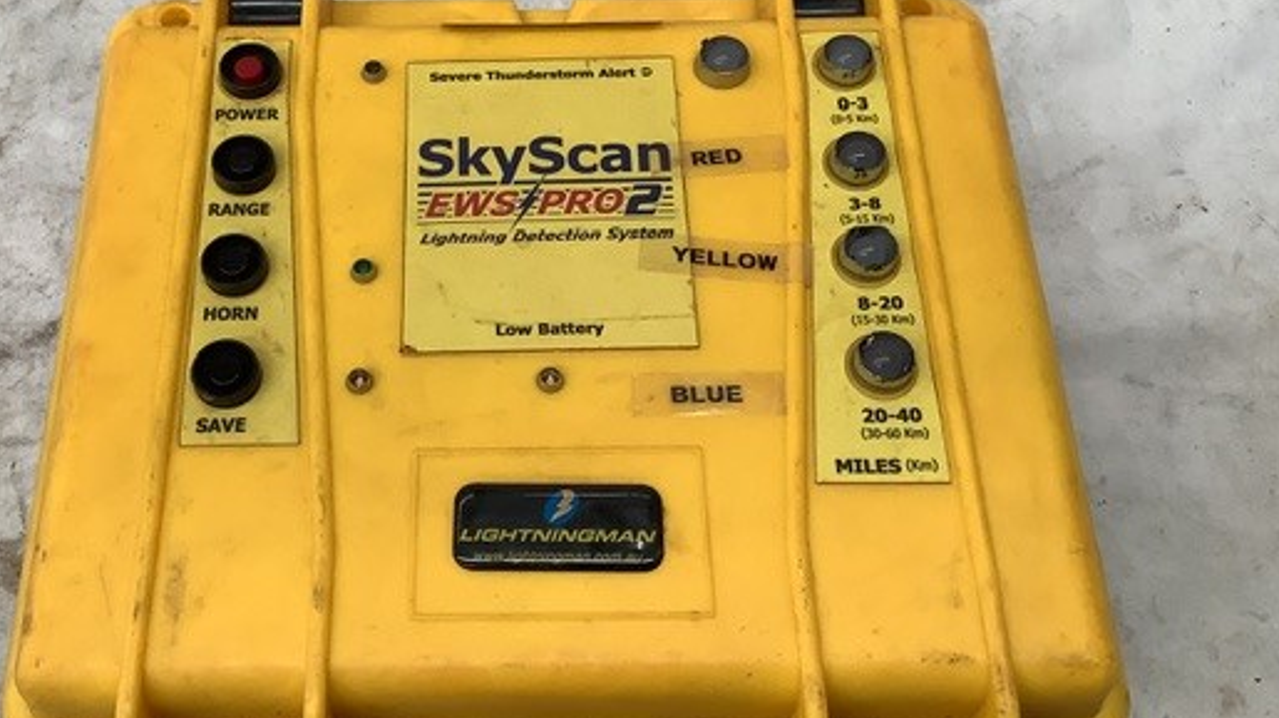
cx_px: 492
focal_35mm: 42
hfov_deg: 48.0
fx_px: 1424
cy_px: 338
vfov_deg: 28.3
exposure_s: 1/100
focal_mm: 3.3
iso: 64
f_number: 2.4
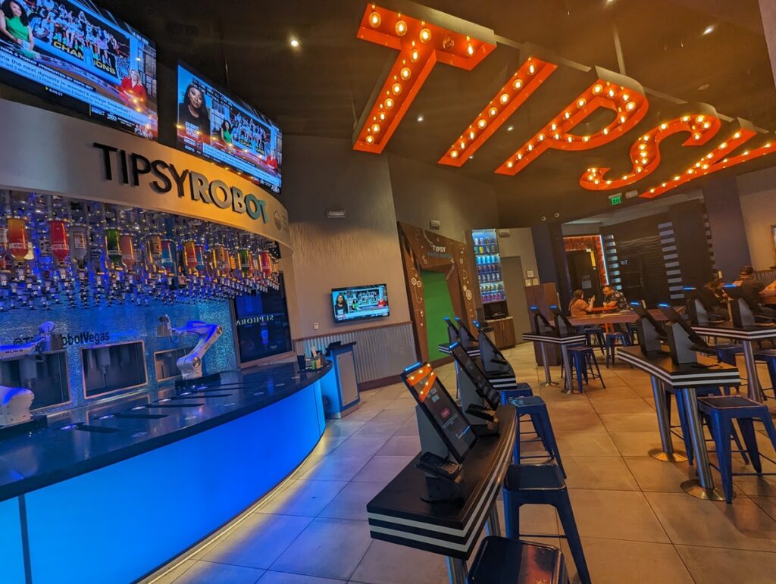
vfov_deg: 78.2
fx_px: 359
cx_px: 388
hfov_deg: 94.4
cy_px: 292
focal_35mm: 16
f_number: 2.2
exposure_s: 1/120
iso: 71
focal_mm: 2.35
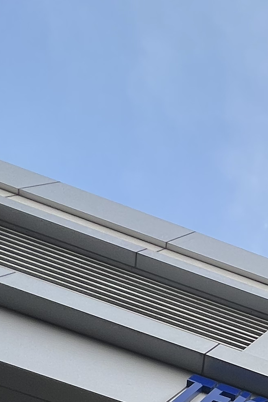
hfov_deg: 18.7
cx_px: 491
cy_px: 478
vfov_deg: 30.8
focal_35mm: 55
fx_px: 614
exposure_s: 1/326
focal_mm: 1.57
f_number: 1.8
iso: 32
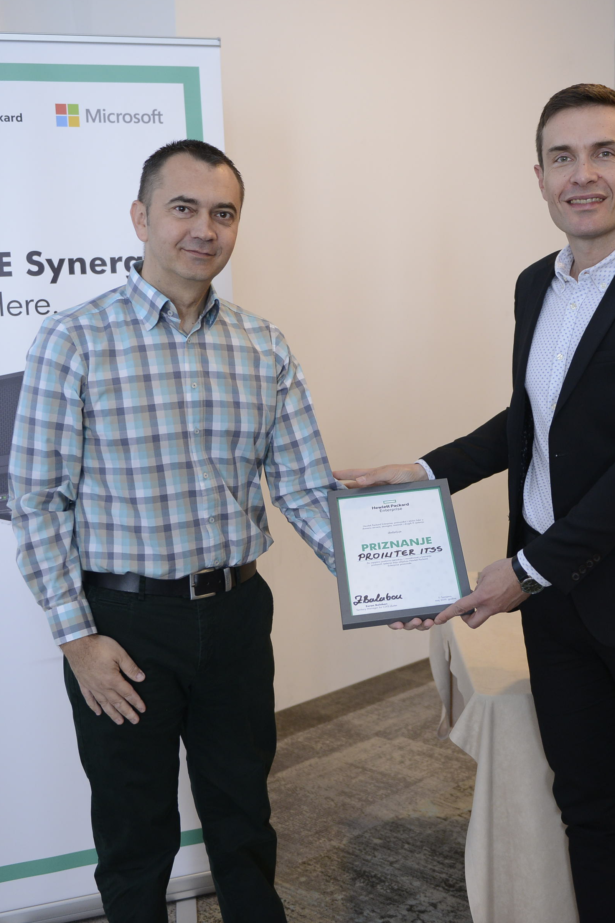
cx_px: 428
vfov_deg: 40.3
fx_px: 1255
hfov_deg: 27.3
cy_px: 454
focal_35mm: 49
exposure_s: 1/80
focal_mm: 32
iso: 1000
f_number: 2.8
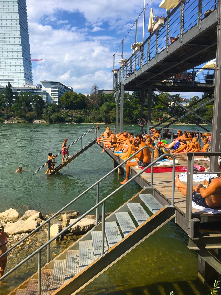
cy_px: 148
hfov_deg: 48.2
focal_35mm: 29
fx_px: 247
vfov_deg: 61.7
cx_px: 110
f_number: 2.2
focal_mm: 4.15
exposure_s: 1/1748
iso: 25
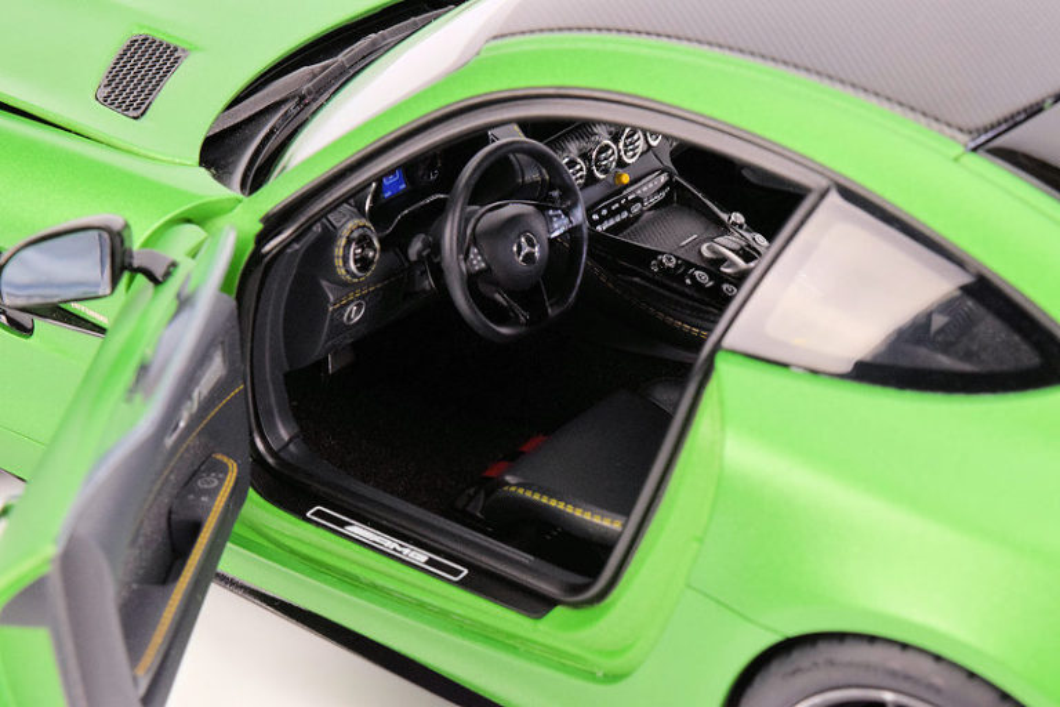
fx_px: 2429
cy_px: 354
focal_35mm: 82
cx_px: 530
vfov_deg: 16.6
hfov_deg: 24.6
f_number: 22
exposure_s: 1/15
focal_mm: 55
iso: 800
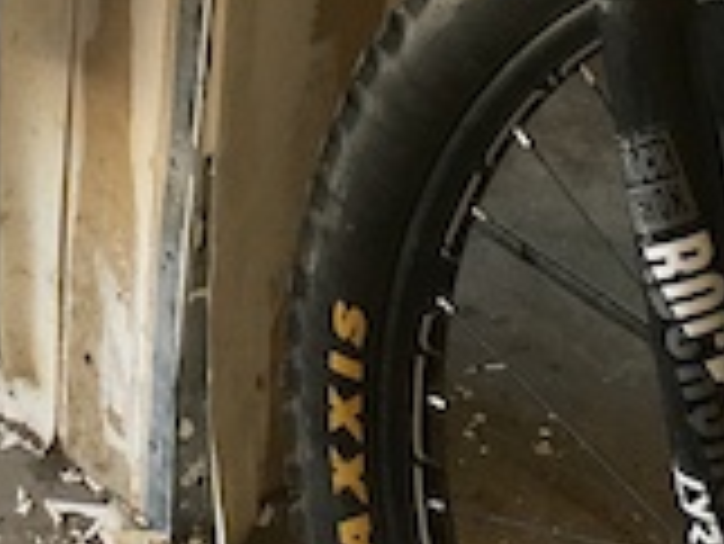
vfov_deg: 10.1
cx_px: 99
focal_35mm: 144
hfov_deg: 13.6
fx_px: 3014
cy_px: -153
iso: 25
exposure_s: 1/120
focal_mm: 4.15
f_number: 2.2
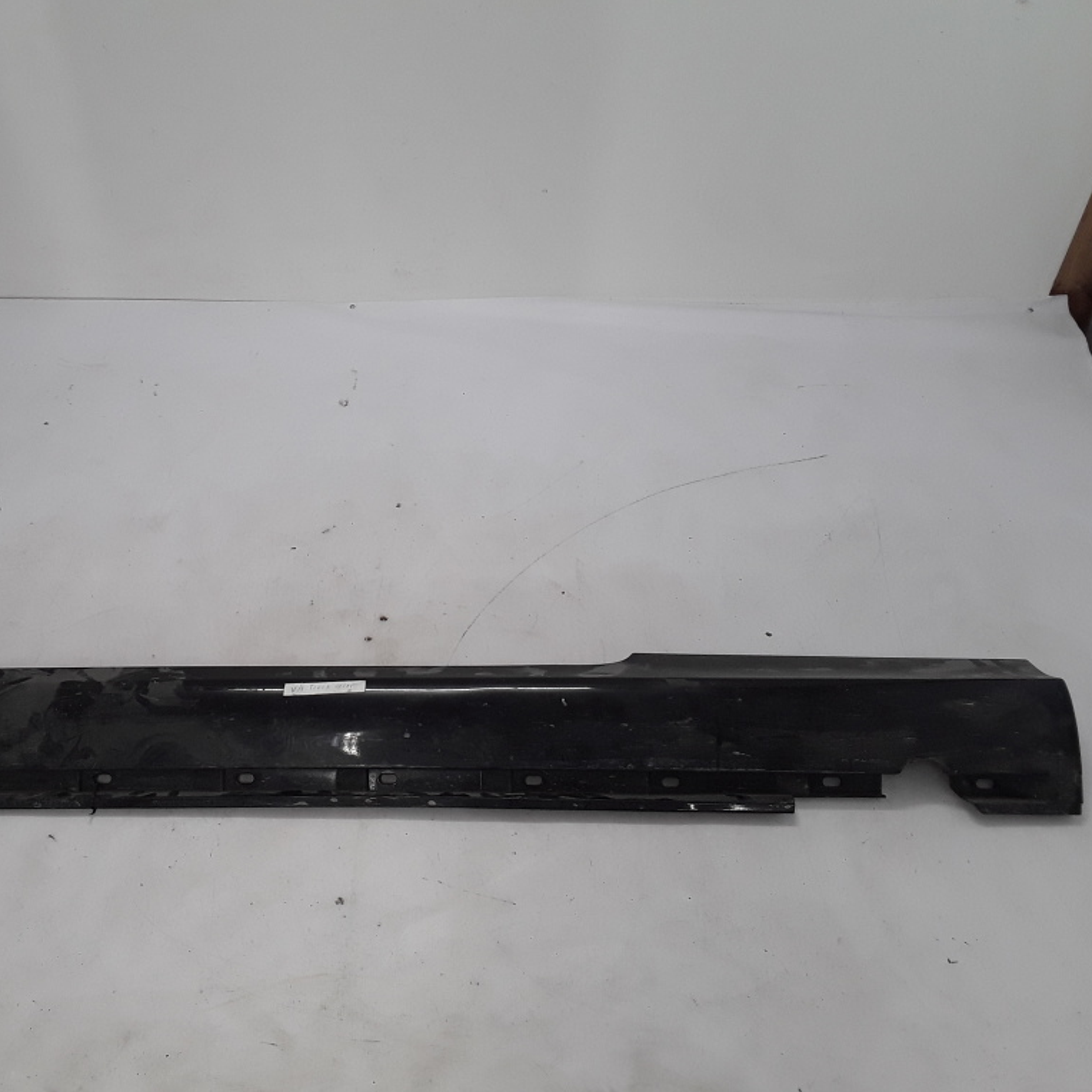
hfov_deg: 50.5
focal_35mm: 32
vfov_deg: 51.1
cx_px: 403
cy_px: 545
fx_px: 1142
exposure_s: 1/33
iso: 40
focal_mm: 2.91
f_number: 1.9
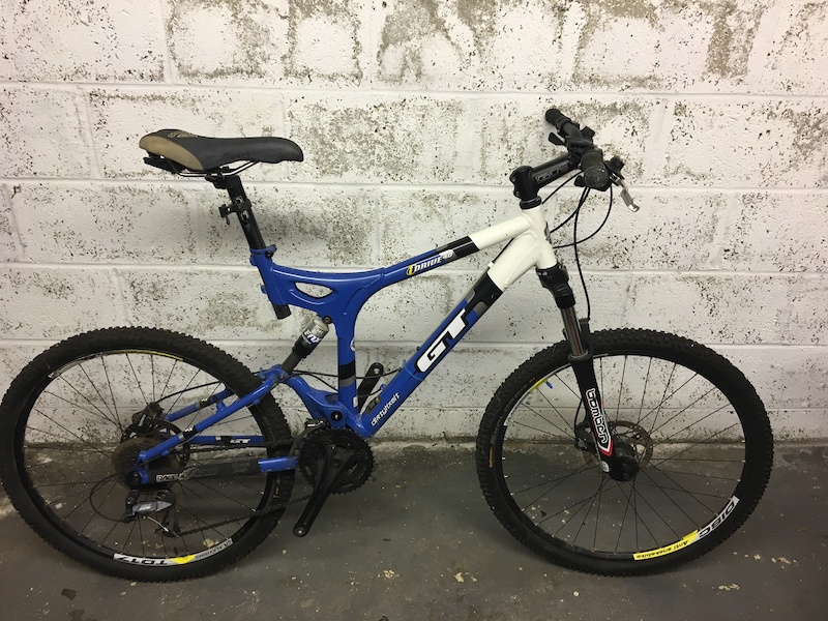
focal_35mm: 29
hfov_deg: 61.7
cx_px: 414
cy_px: 310
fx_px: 694
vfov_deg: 48.2
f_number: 2.2
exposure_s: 1/33
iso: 80
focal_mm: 4.15
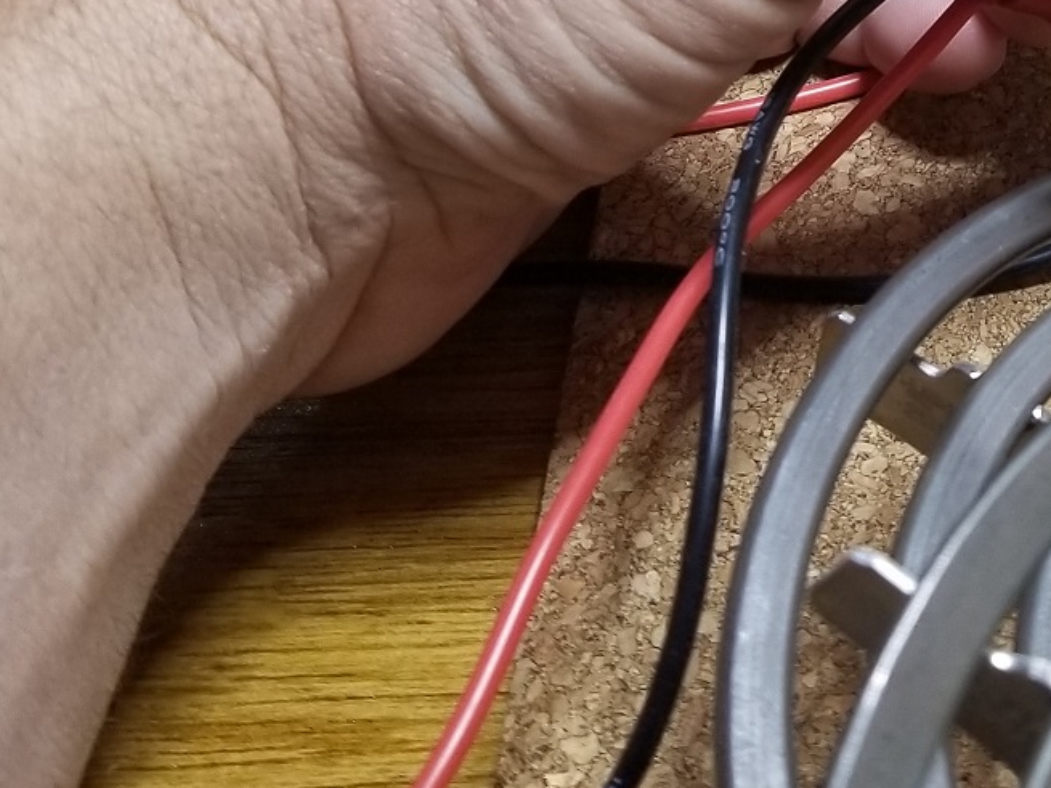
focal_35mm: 80
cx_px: 1178
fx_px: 2428
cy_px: -323
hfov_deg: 22.9
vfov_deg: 17.0
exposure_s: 1/60
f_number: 1.7
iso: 80
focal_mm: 4.3
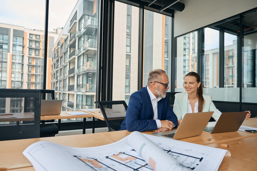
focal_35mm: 25
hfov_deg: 71.3
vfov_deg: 51.1
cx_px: 128
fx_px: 179
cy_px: 86
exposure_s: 1/320
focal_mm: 25.1
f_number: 3.2
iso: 400
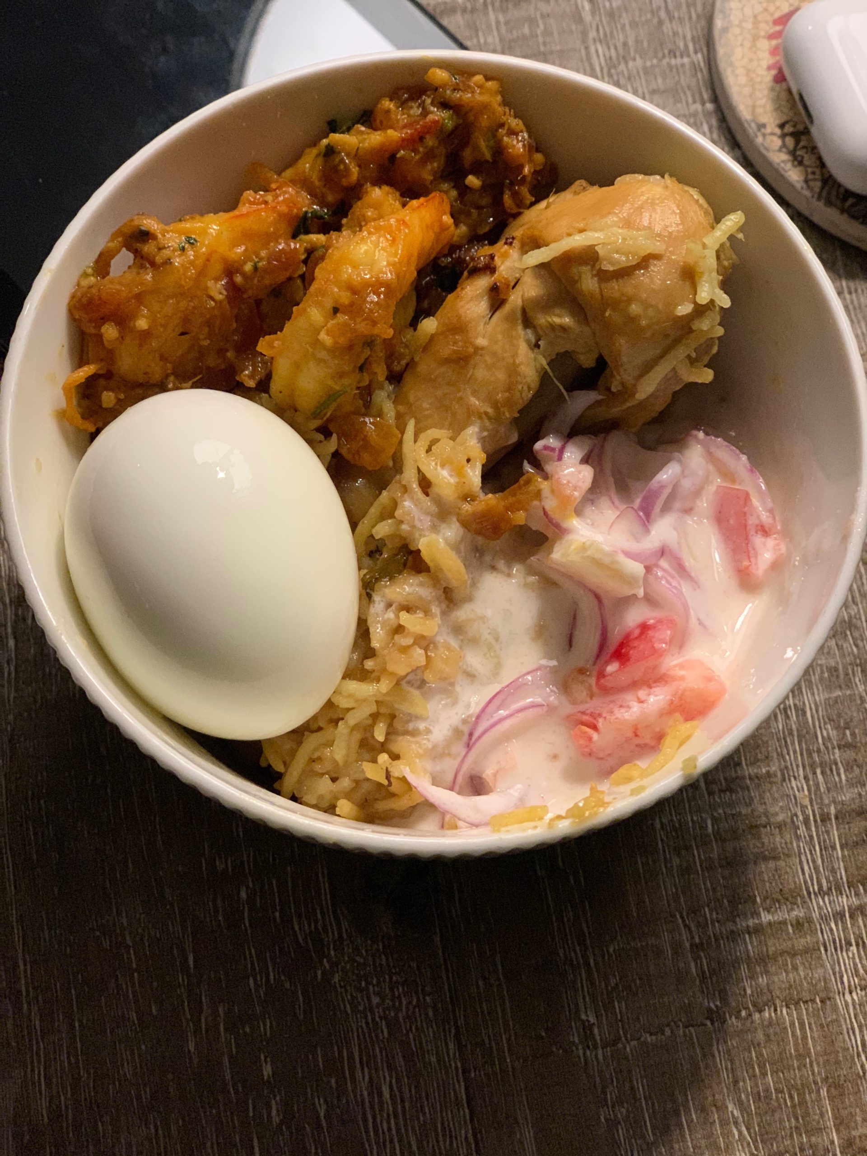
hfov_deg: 28.0
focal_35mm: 52
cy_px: 578
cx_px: 434
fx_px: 1737
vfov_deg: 36.8
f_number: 2.4
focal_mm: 6
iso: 400
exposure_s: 1/60
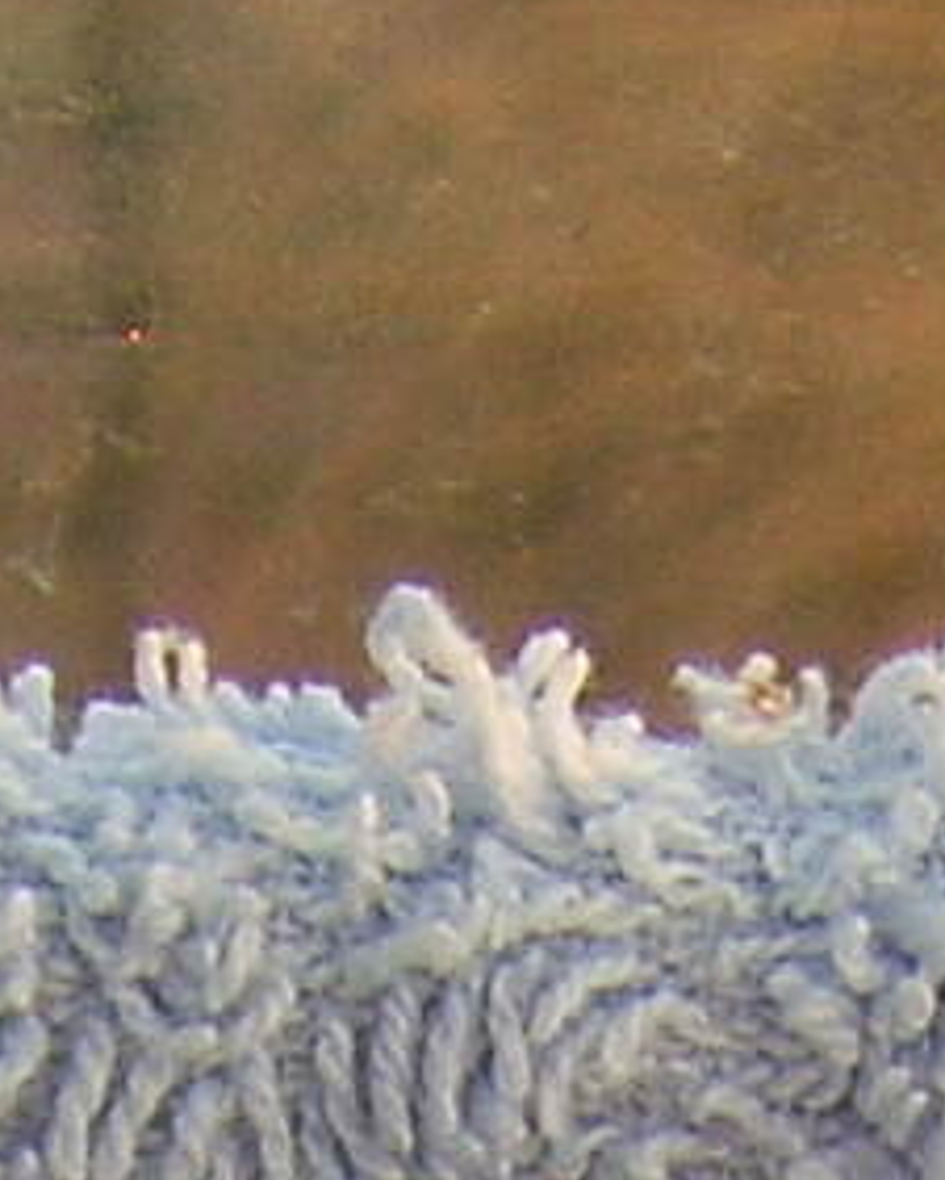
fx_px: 11909
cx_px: 857
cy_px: 4013
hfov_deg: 4.5
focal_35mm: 341
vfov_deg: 5.2
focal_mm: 7.8
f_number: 2.8
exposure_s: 1/80
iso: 50
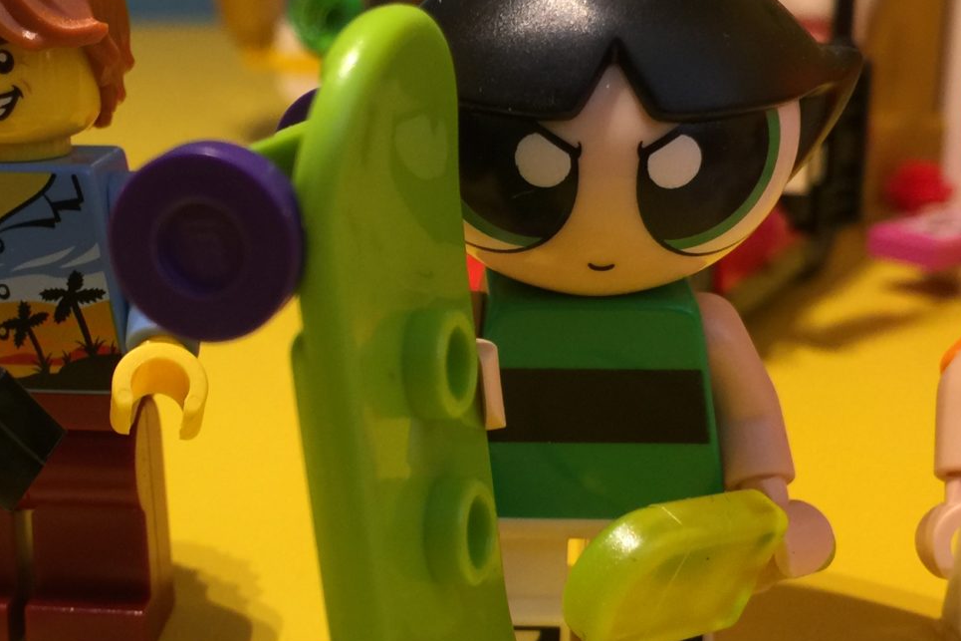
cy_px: 335
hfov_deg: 33.2
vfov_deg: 22.6
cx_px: 349
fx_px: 1601
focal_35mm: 60
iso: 64
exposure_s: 1/17
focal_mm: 4.15
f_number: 2.2
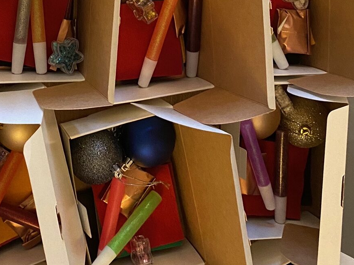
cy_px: -56
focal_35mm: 60
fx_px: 613
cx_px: 75
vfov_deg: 22.4
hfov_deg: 31.4
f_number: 1.8
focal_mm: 4.25
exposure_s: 1/25
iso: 640
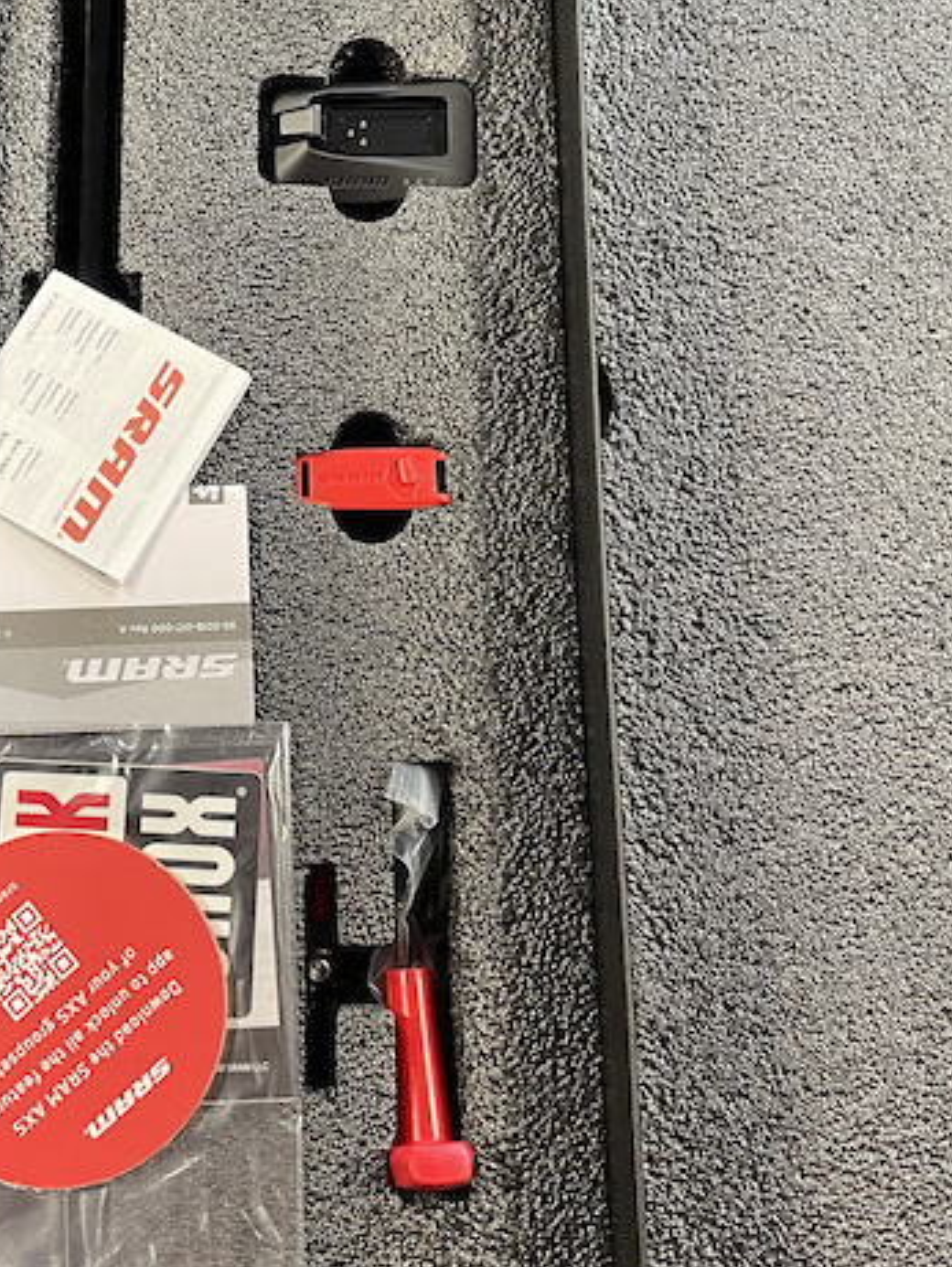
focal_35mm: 45
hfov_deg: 31.6
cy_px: 483
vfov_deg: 41.8
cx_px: 222
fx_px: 1649
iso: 200
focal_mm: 4.2
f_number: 1.6
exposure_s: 1/60
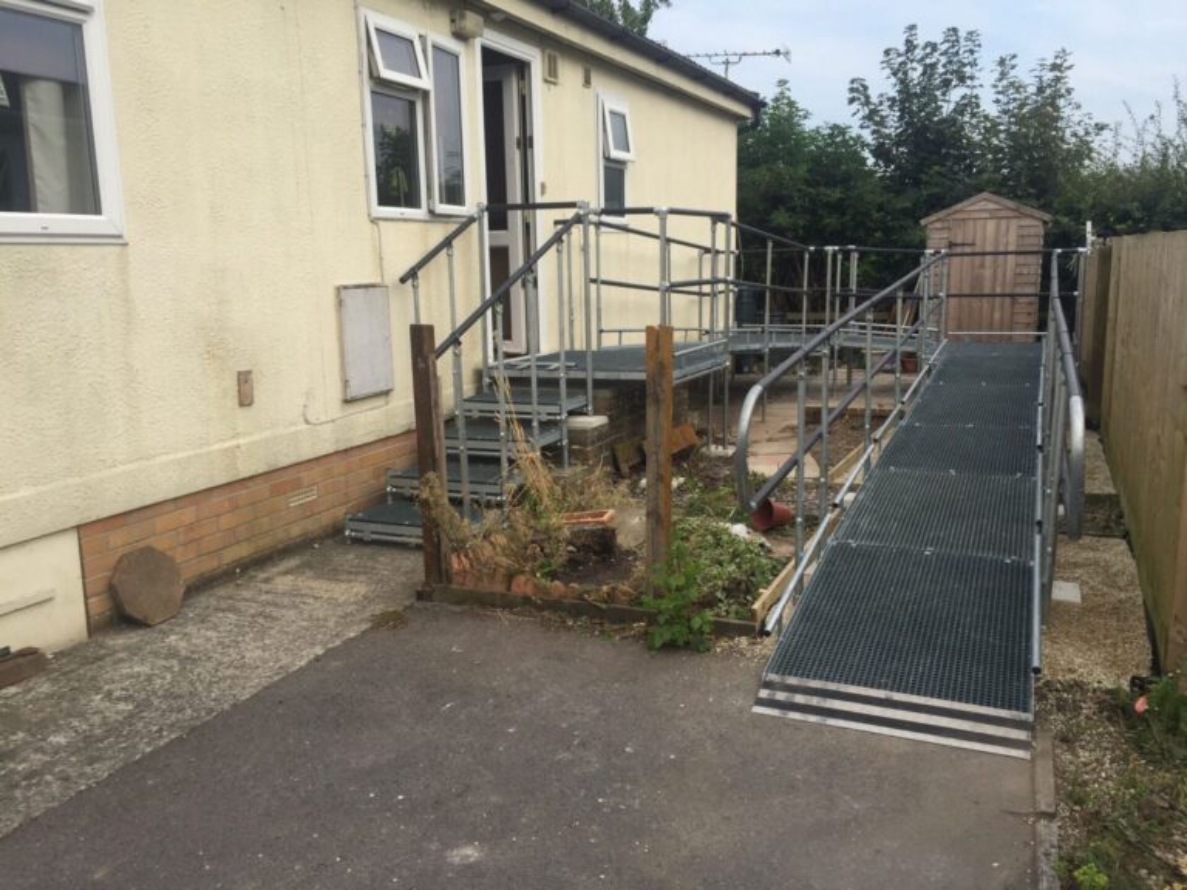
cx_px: 594
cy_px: 445
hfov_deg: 61.7
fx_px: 994
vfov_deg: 48.2
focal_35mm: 29
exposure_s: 1/1068
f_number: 2.2
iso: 32
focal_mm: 4.15
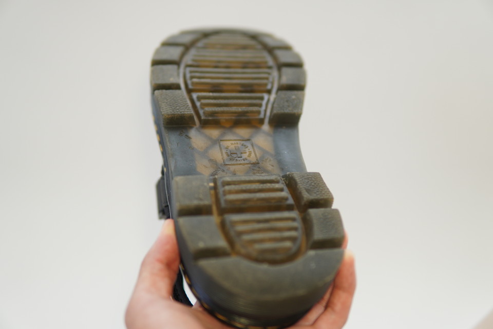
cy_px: 164
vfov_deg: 29.9
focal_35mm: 45
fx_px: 616
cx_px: 246
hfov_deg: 43.6
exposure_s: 1/100
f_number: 1.6
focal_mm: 30
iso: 200
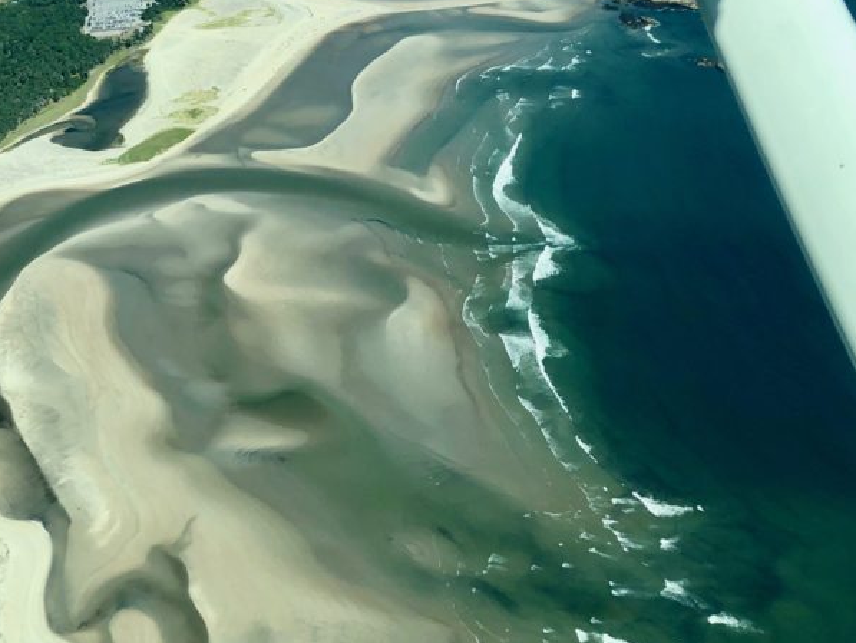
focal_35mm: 48
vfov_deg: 30.2
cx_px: 202
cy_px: 280
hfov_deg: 38.5
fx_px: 1187
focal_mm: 3.99
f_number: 1.8
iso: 20
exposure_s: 1/1869
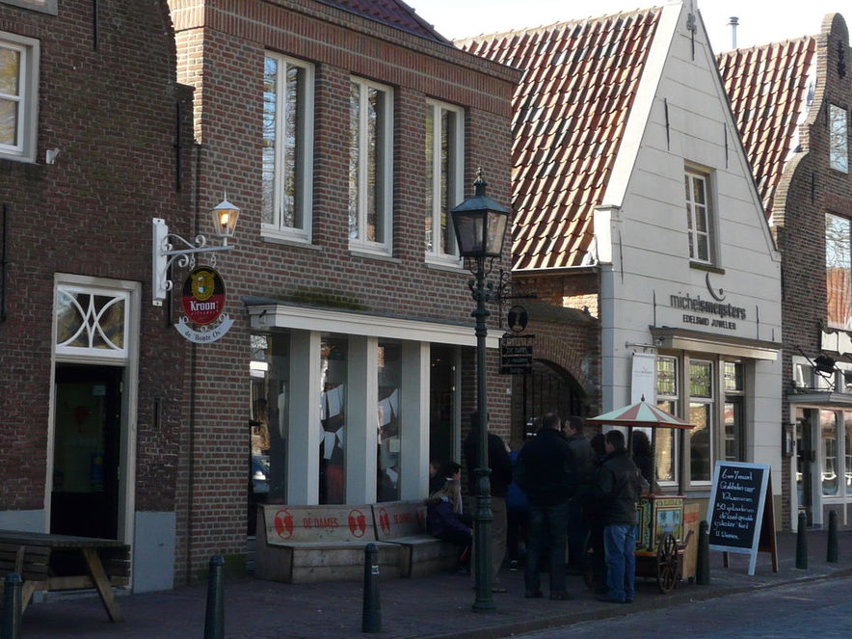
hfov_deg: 25.7
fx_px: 1871
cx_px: 410
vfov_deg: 19.3
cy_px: 211
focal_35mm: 76
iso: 100
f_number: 5
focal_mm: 6.8
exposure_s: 1/125
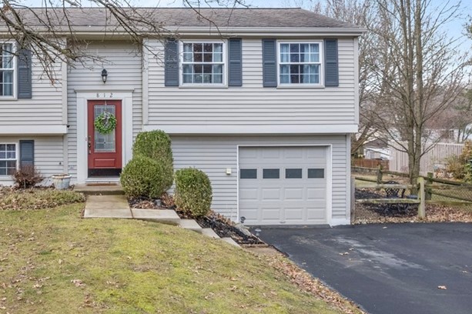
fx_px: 511
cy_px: 124
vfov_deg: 34.1
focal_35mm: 39
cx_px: 110
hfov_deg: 47.5
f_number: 2.8
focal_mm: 8.38
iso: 160
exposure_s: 1/80
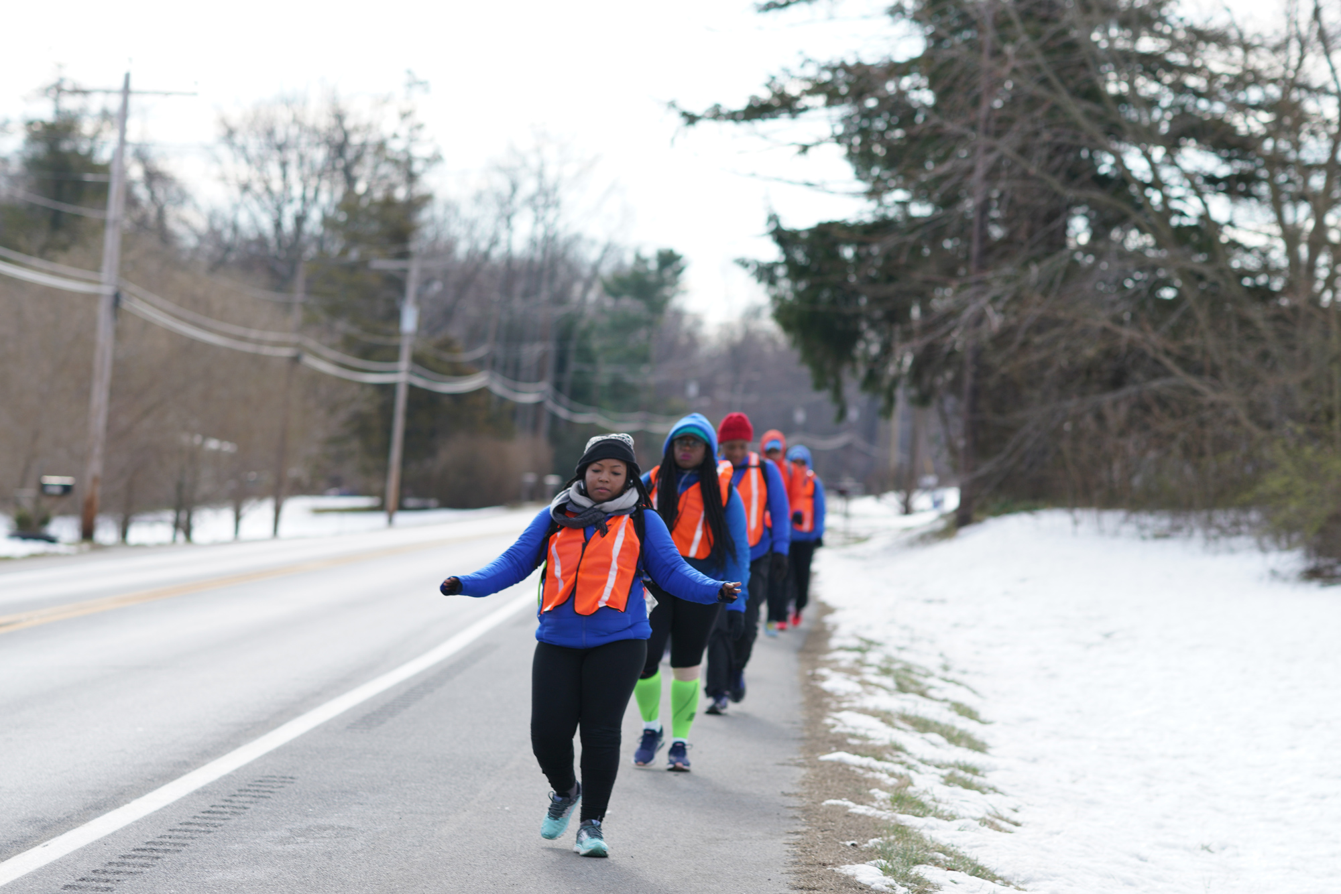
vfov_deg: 10.8
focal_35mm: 127
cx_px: 670
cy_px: 447
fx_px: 4731
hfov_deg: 16.1
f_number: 2.2
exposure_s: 1/1600
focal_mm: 85
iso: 100
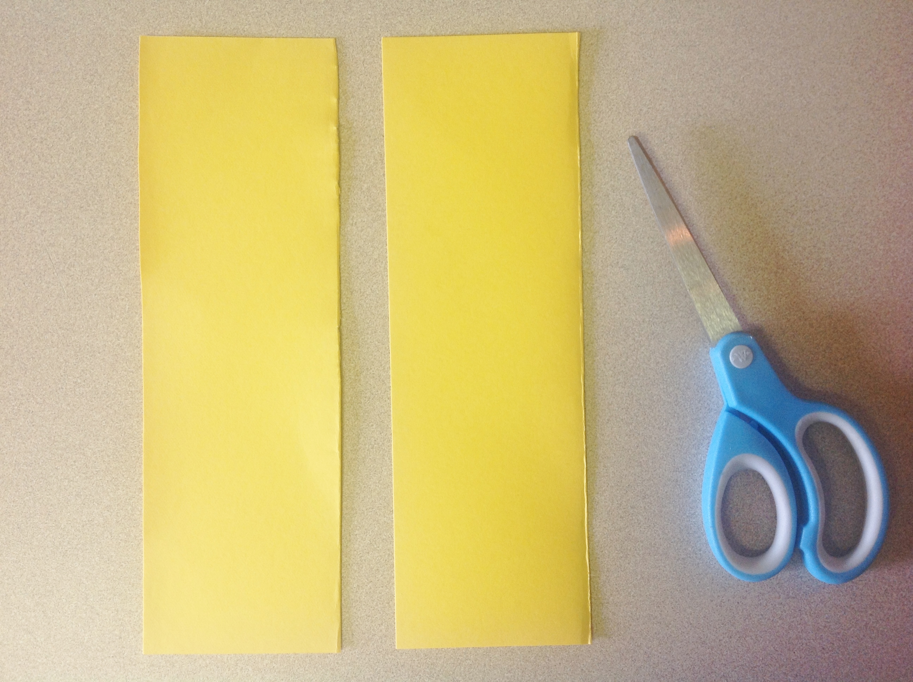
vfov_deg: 40.6
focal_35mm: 35
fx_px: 922
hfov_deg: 52.7
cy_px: 341
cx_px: 456
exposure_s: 1/17
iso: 50
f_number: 2.4
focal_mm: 4.28
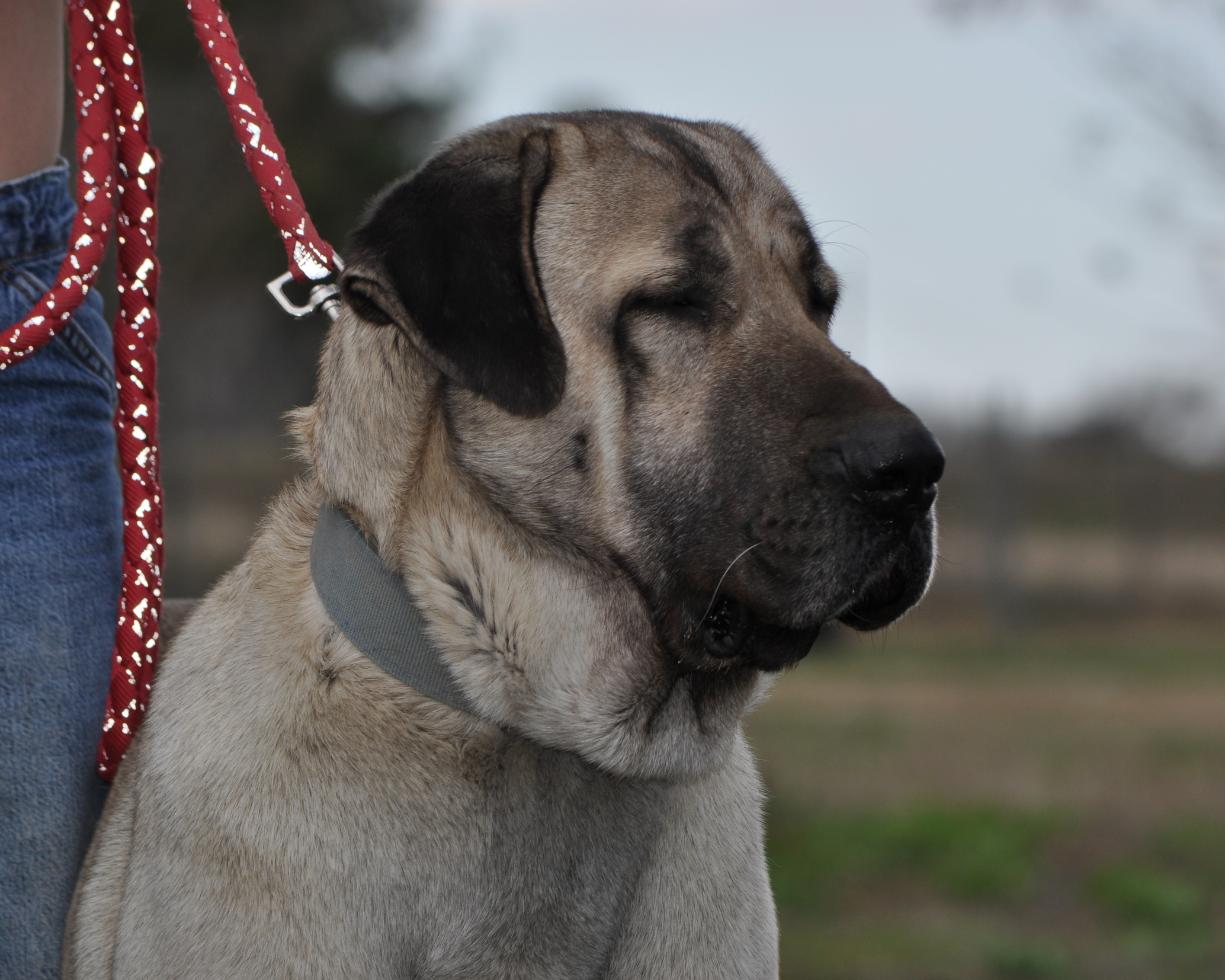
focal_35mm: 306
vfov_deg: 5.1
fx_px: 11093
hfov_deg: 6.3
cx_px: 720
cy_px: 491
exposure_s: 1/200
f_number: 8
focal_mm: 180
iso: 200
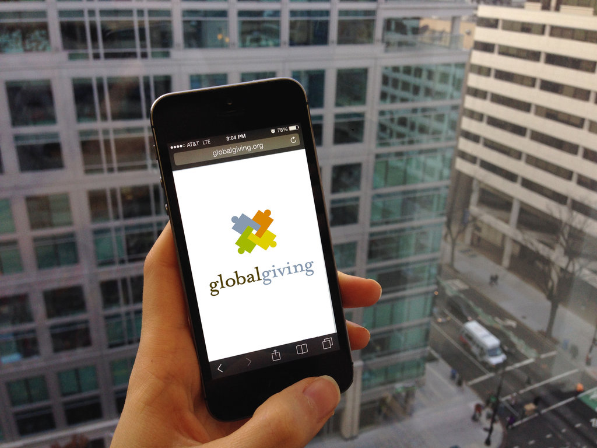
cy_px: 224
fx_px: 569
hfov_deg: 55.4
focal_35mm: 33
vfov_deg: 42.9
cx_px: 298
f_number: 2.4
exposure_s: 1/120
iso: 64
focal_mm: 4.12
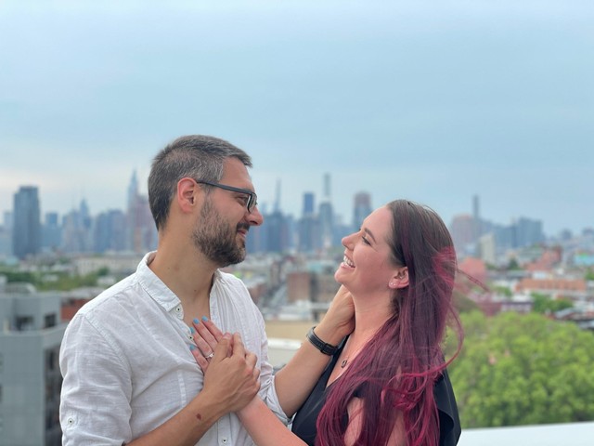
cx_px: 297
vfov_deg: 28.0
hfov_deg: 36.8
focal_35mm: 52
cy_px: 223
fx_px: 892
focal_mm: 6
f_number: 2
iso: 25
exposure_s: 1/122
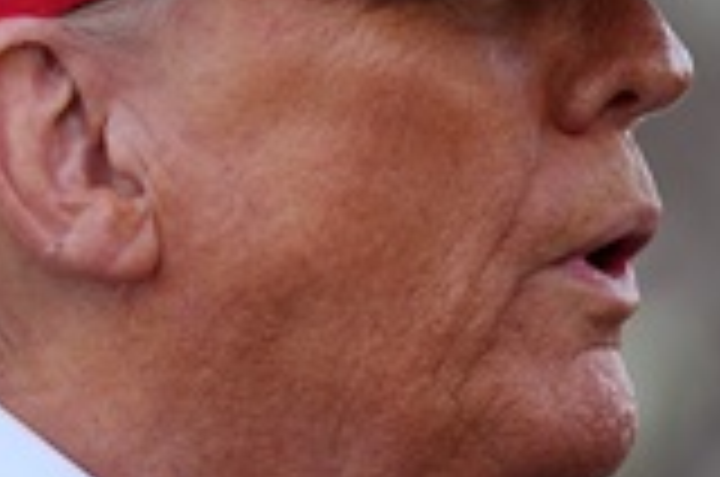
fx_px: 11118
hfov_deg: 3.7
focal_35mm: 557
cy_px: 616
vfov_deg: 2.5
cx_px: 536
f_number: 3.2
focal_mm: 122
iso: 500
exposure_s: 1/800
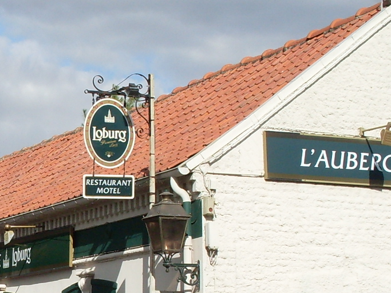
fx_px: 1287
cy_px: 242
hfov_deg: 16.8
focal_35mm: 114
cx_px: -18
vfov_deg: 12.9
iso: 80
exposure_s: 1/250
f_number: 8.4
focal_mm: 6.3
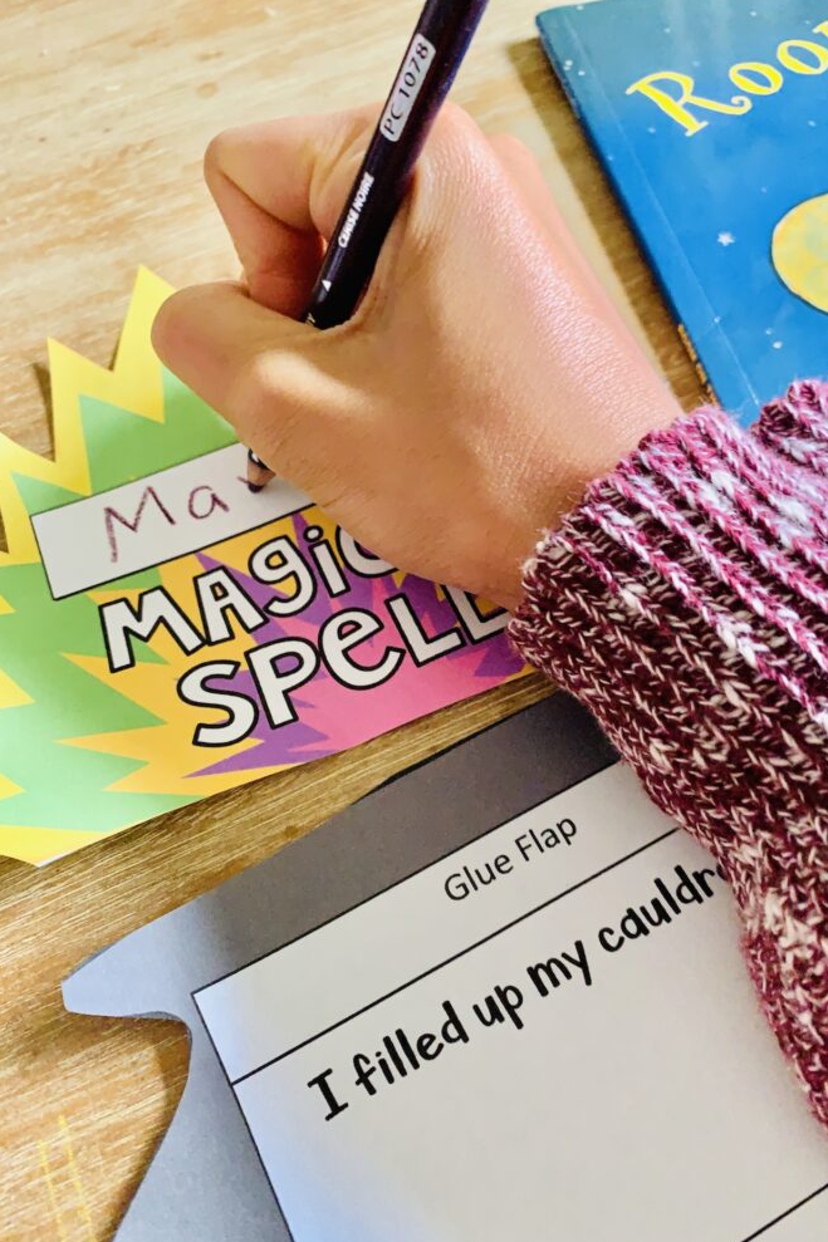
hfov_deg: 46.3
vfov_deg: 65.5
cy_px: 628
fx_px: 966
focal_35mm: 28
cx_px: 465
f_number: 1.8
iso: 400
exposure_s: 1/45
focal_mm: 4.25
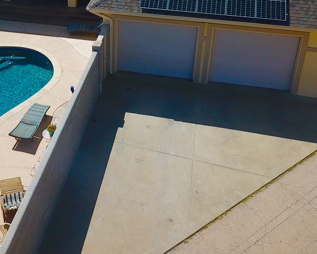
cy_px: 35
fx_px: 478
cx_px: 80
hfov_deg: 35.8
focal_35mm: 51
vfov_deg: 28.7
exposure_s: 1/2203
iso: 100
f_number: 2.2
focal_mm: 4.73
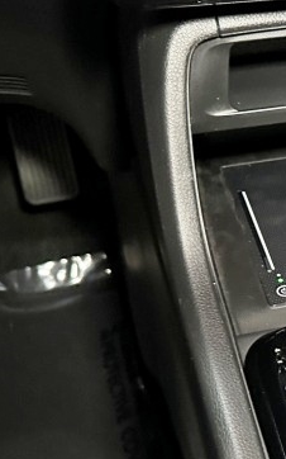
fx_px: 899
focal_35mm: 72
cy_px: 283
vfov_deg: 28.5
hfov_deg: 15.9
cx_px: 482
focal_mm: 6.86
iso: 1000
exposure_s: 1/30
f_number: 1.78
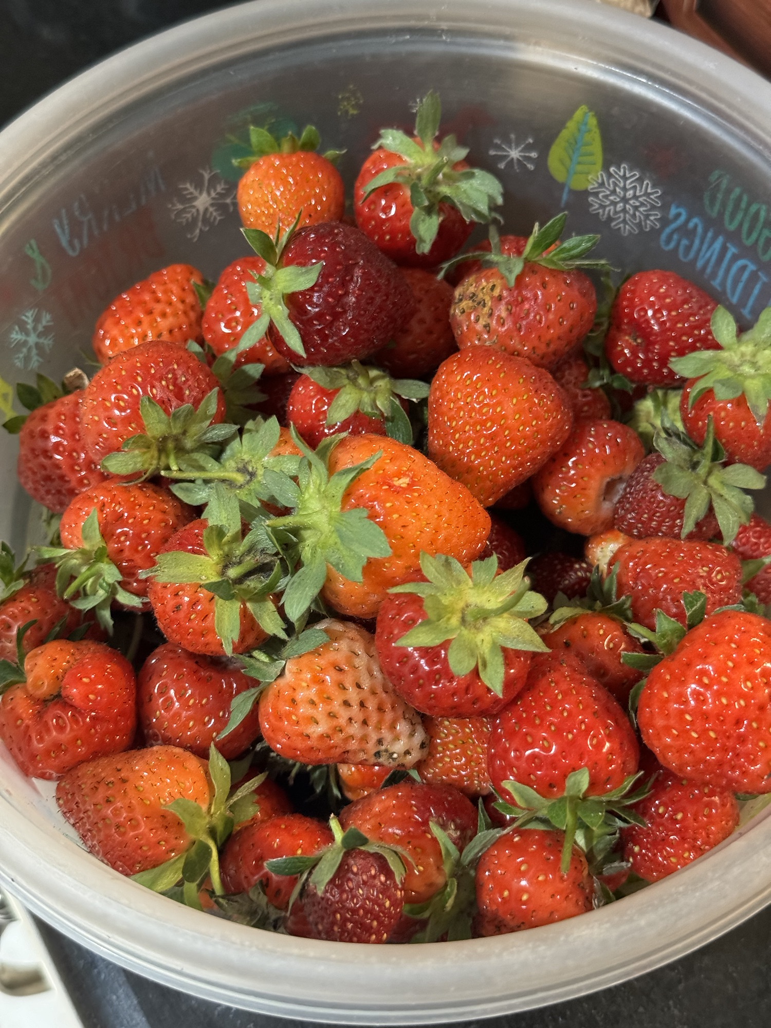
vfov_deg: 39.7
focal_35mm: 48
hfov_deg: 30.3
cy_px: 514
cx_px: 386
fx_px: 1425
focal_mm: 6.76
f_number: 1.78
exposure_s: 1/30
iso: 640
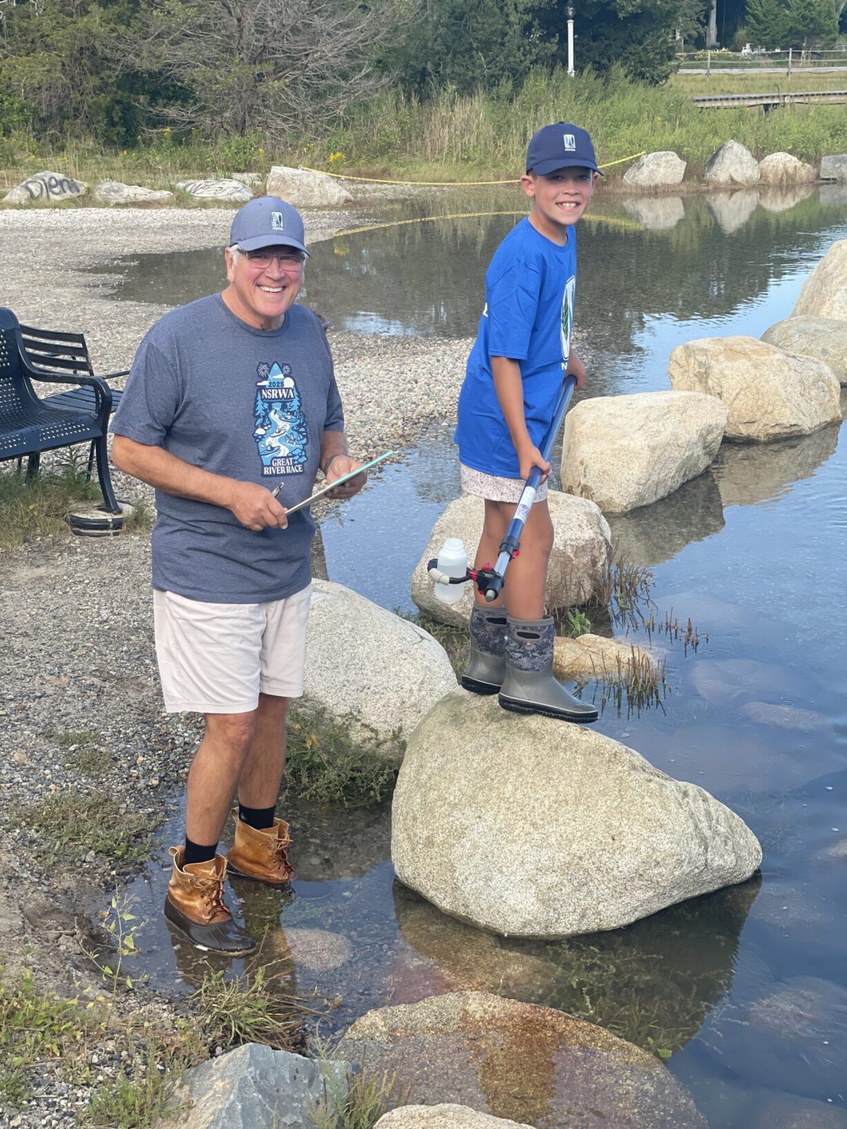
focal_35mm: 52
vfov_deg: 36.8
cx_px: 424
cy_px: 564
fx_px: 1697
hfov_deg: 28.0
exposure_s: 1/516
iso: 32
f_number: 2
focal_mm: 6
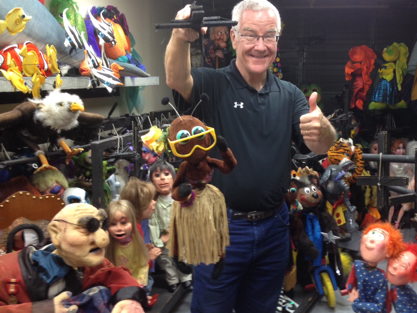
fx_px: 566
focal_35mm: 47
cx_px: 254
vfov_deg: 30.8
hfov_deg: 40.2
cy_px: 183
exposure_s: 1/20
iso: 80
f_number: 2.4
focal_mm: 4.28
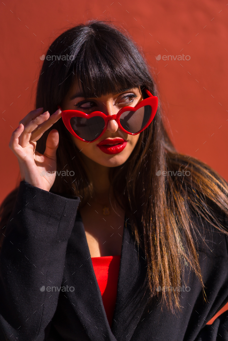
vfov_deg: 36.2
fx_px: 522
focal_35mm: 55
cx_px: 114
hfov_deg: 24.6
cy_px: 170
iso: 100
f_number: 1.8
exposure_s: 1/4000
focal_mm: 55
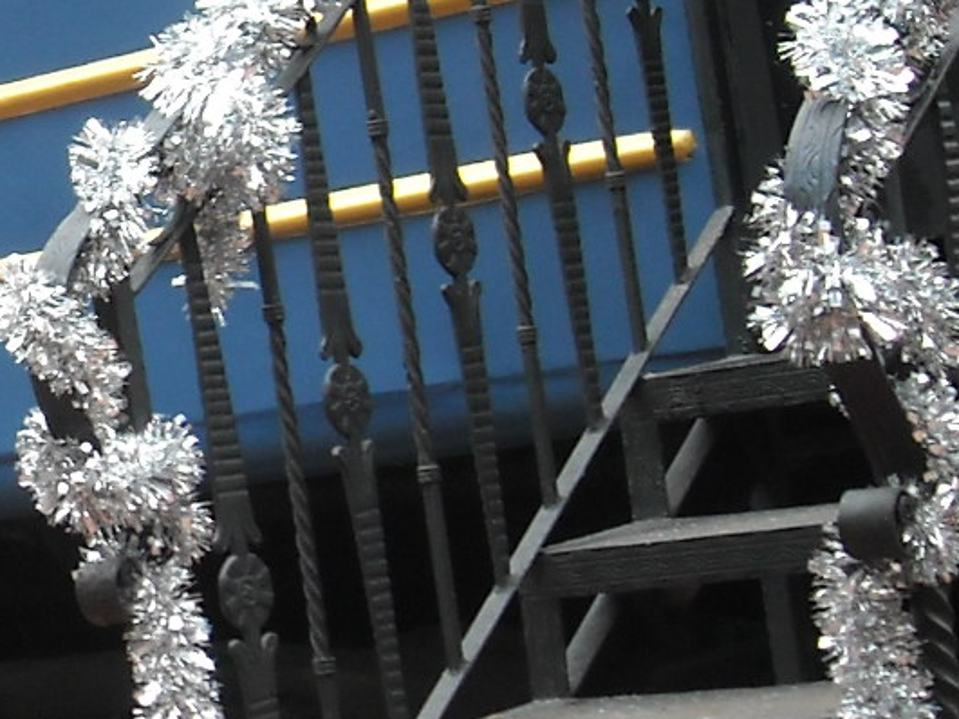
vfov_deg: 11.0
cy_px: 298
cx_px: -415
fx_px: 3739
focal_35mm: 135
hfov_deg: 13.8
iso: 91
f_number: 2.8
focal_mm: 5.7
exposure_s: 1/60
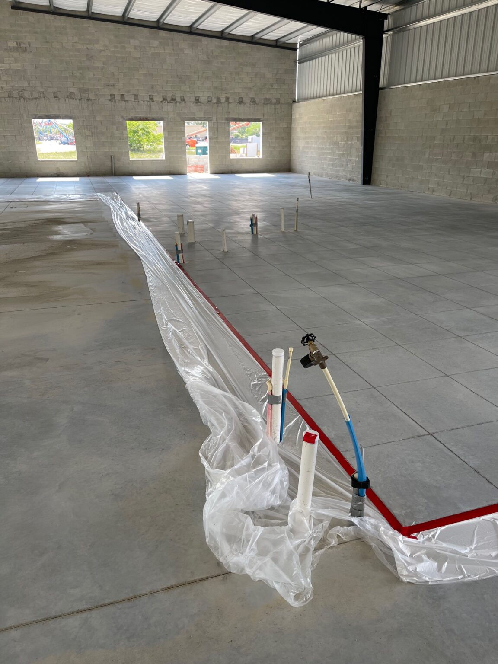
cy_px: 332
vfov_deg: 67.3
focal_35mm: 26
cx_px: 249
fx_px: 499
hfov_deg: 53.1
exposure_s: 1/187
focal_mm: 5.1
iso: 32
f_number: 1.6
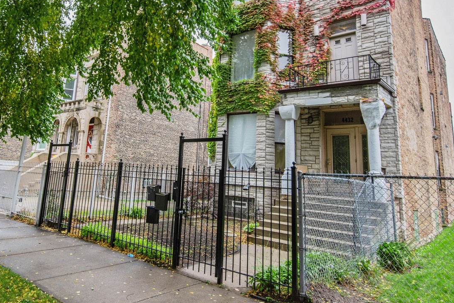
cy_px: 101
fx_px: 341
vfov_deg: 47.2
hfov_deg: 66.8
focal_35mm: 27
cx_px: 184
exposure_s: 1/13
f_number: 11
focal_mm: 18
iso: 200
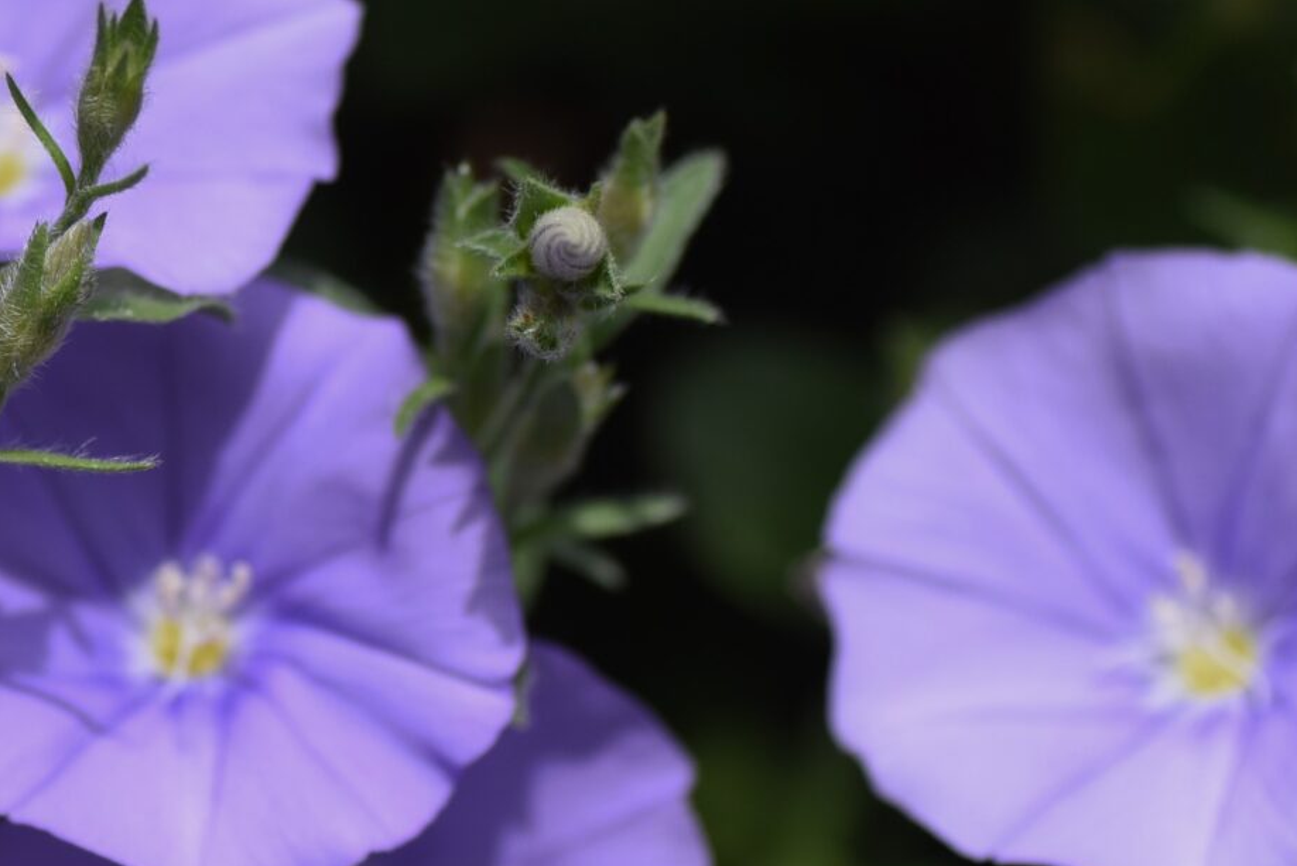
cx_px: -229
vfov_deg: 5.5
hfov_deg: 8.1
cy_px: 460
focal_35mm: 251
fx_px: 9047
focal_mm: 90
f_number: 5.6
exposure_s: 1/3200
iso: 400
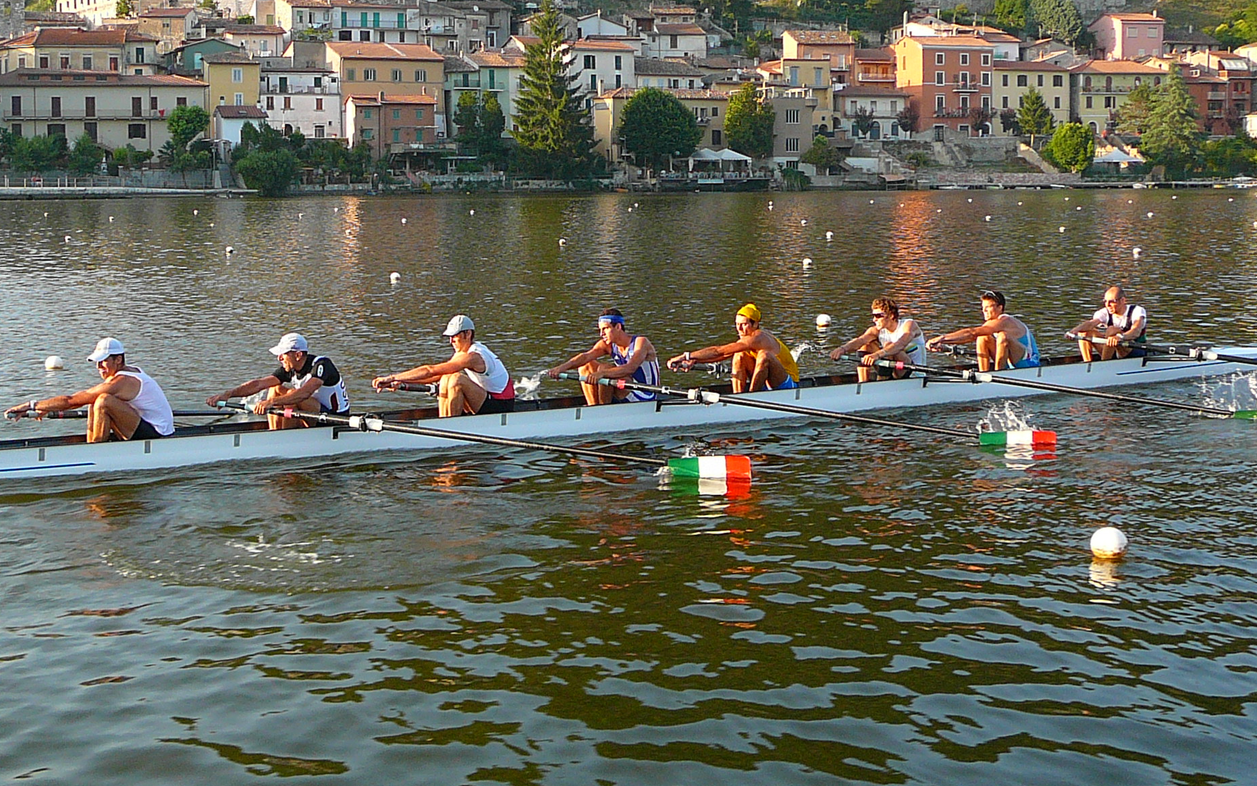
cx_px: 466
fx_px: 1747
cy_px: 291
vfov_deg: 25.3
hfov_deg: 39.3
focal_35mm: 51
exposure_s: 1/250
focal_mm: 5.2
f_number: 2.8
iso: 80
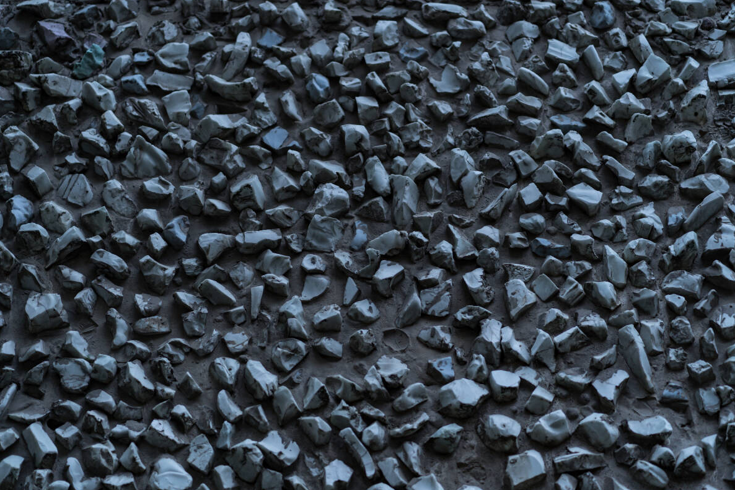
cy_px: 244
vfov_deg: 15.9
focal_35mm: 86
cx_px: 366
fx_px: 1756
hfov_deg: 23.6
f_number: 1.8
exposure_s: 1/100
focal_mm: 85
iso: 400
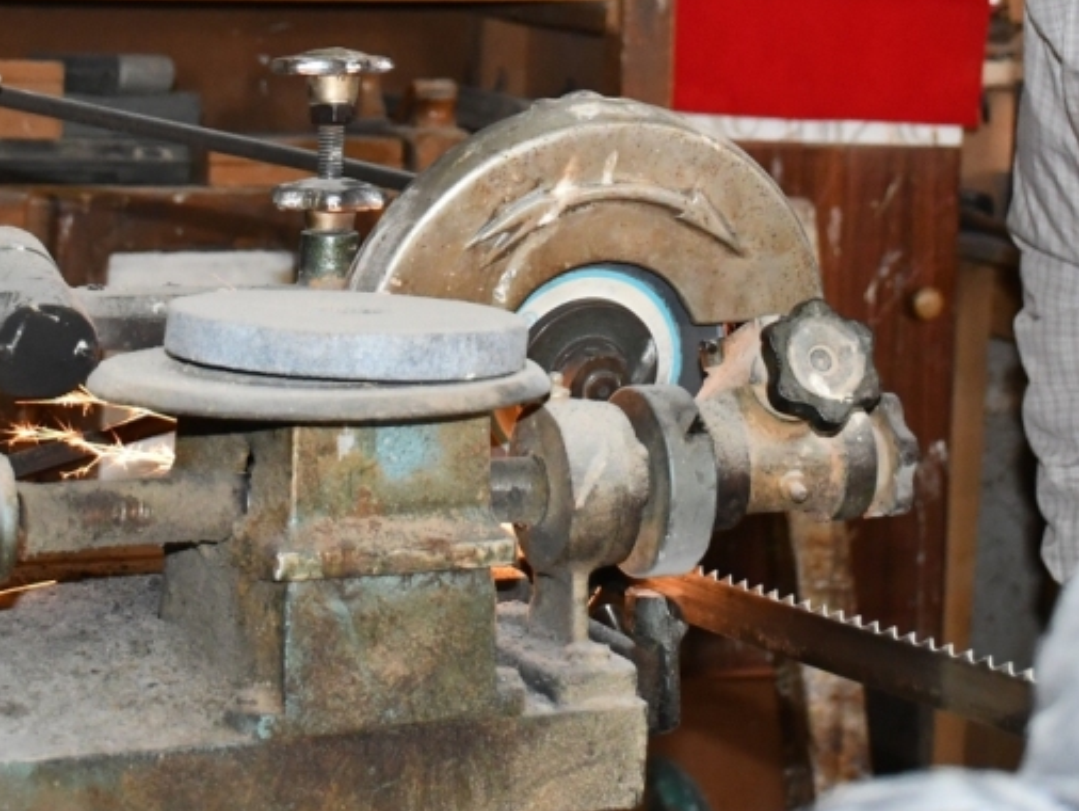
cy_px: -76
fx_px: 3150
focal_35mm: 101
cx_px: 563
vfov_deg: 14.3
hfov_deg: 19.4
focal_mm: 26
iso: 1800
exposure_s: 1/60
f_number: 3.8
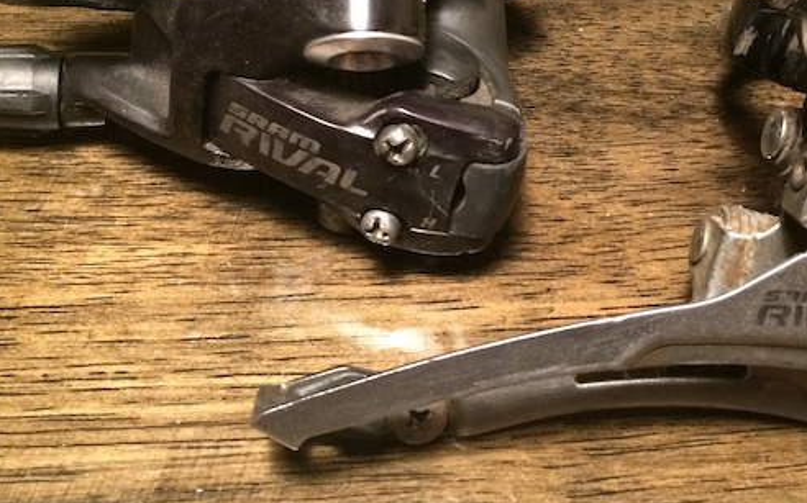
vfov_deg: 25.2
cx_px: 469
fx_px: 1099
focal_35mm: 50
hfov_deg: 40.2
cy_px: 79
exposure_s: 1/15
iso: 320
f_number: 2.2
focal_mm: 4.15
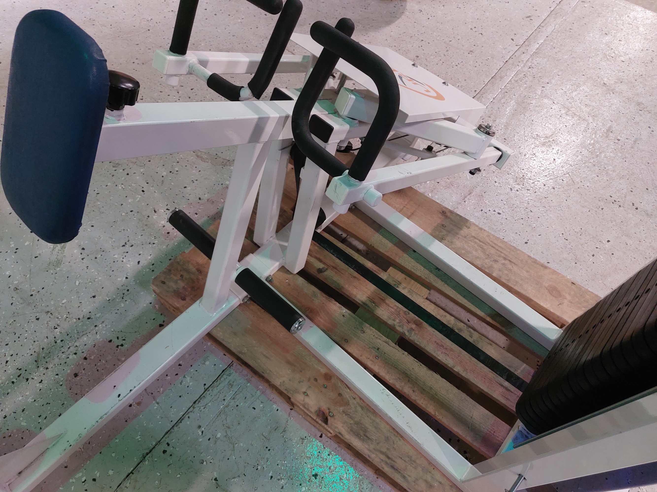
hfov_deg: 71.6
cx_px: 328
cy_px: 246
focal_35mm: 24
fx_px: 455
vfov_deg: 56.8
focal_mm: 5.23
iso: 500
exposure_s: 1/30
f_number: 1.8
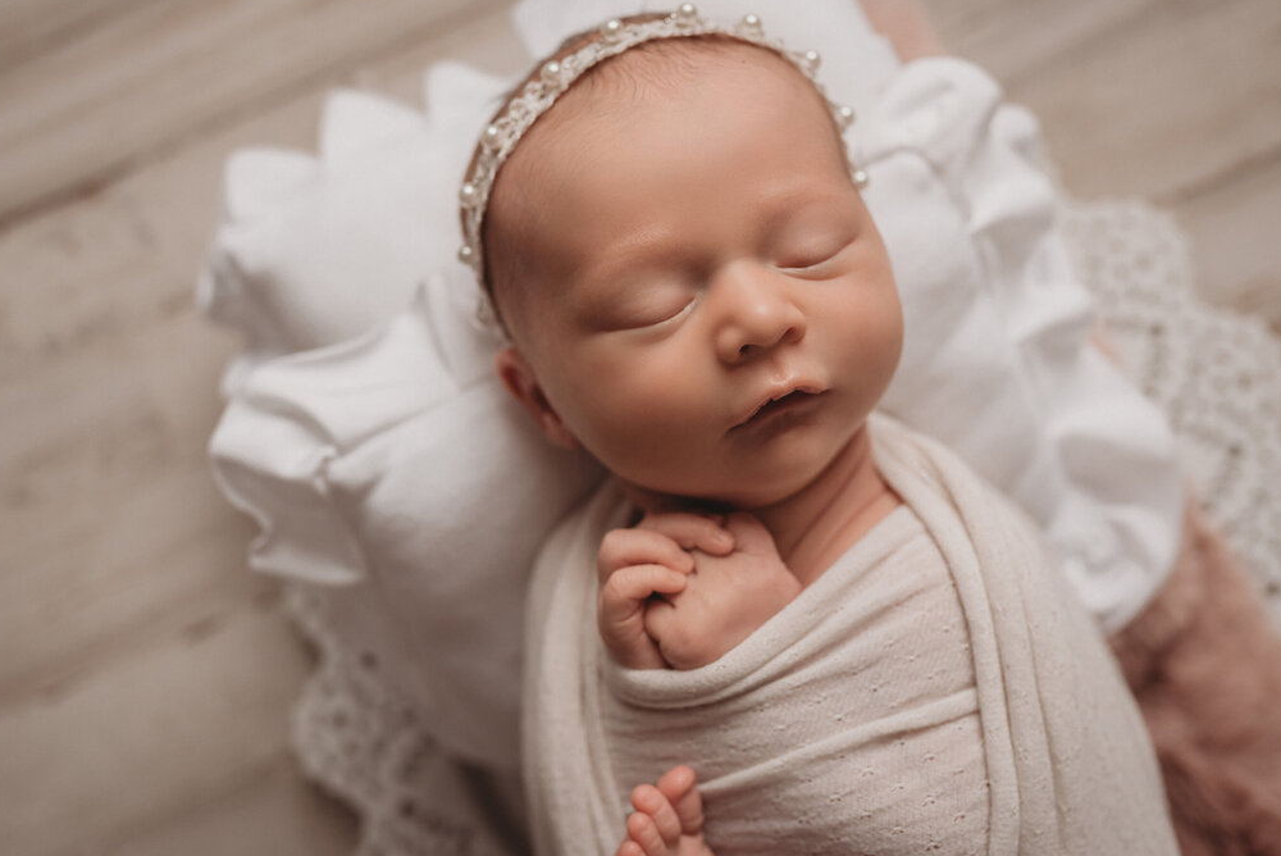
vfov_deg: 31.9
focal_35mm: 42
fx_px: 1495
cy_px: 376
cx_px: 611
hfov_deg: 46.4
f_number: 2.8
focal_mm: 35
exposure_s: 1/160
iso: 100
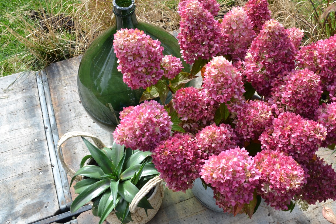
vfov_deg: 34.2
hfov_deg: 49.0
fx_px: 364
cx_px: 215
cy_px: 100
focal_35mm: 39
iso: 180
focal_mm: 20
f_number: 8
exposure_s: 1/125
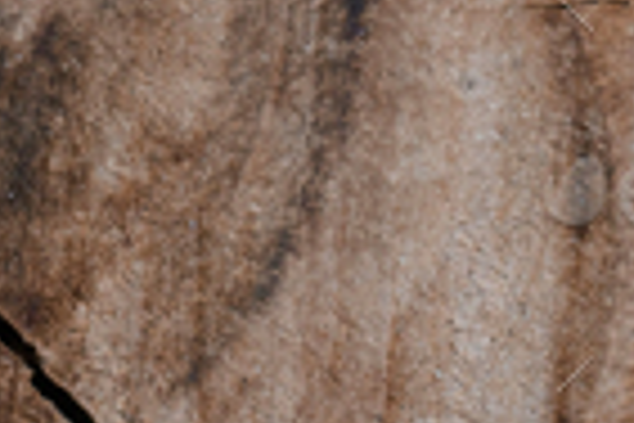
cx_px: 58
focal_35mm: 209
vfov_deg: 6.6
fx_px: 3680
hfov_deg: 9.8
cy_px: 403
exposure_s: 1/100
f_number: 5
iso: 200
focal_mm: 50
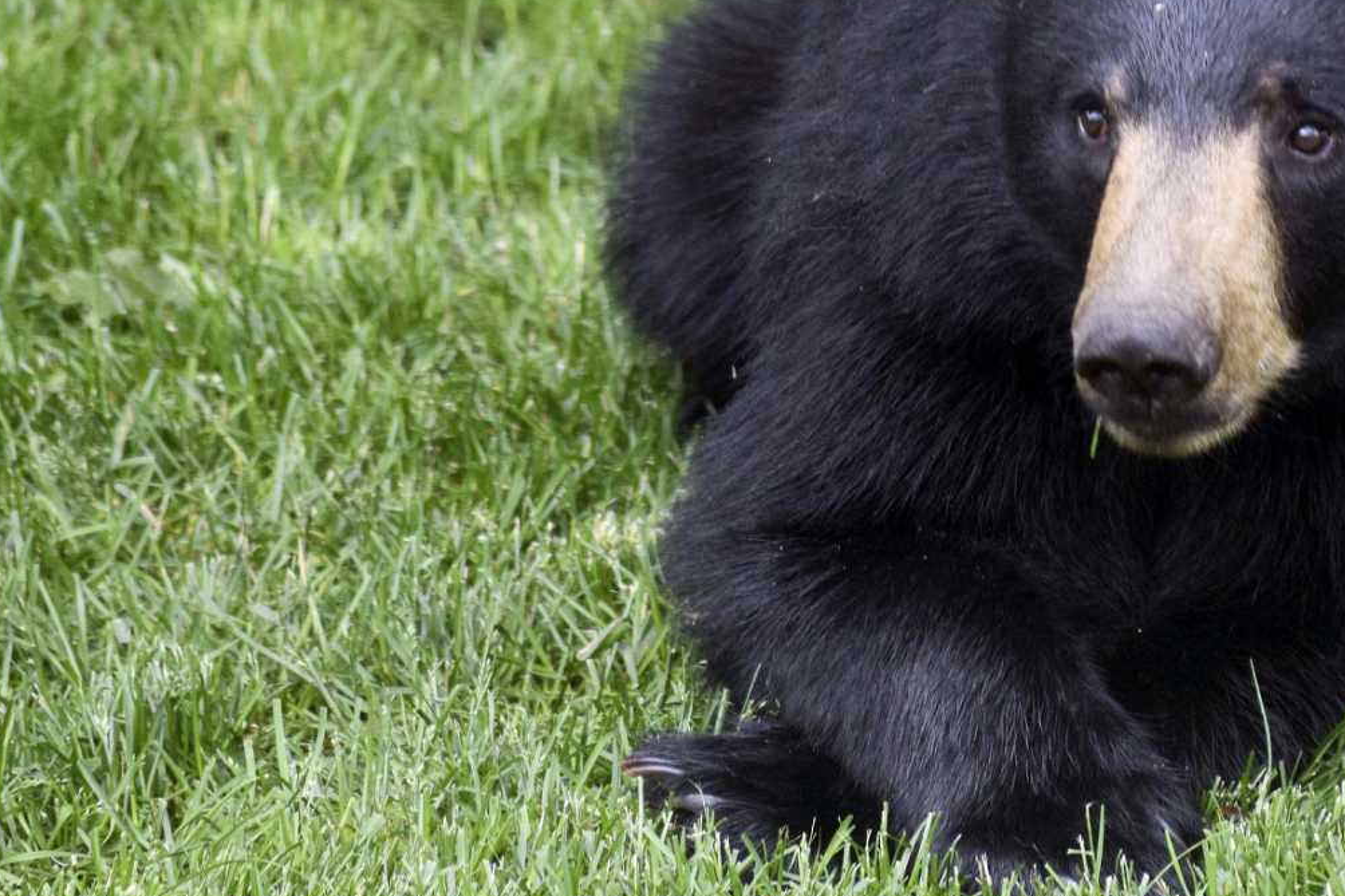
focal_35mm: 612
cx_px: 1057
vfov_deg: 2.2
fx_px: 22860
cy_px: 127
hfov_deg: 3.4
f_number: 5.6
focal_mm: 200
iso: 800
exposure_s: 1/250
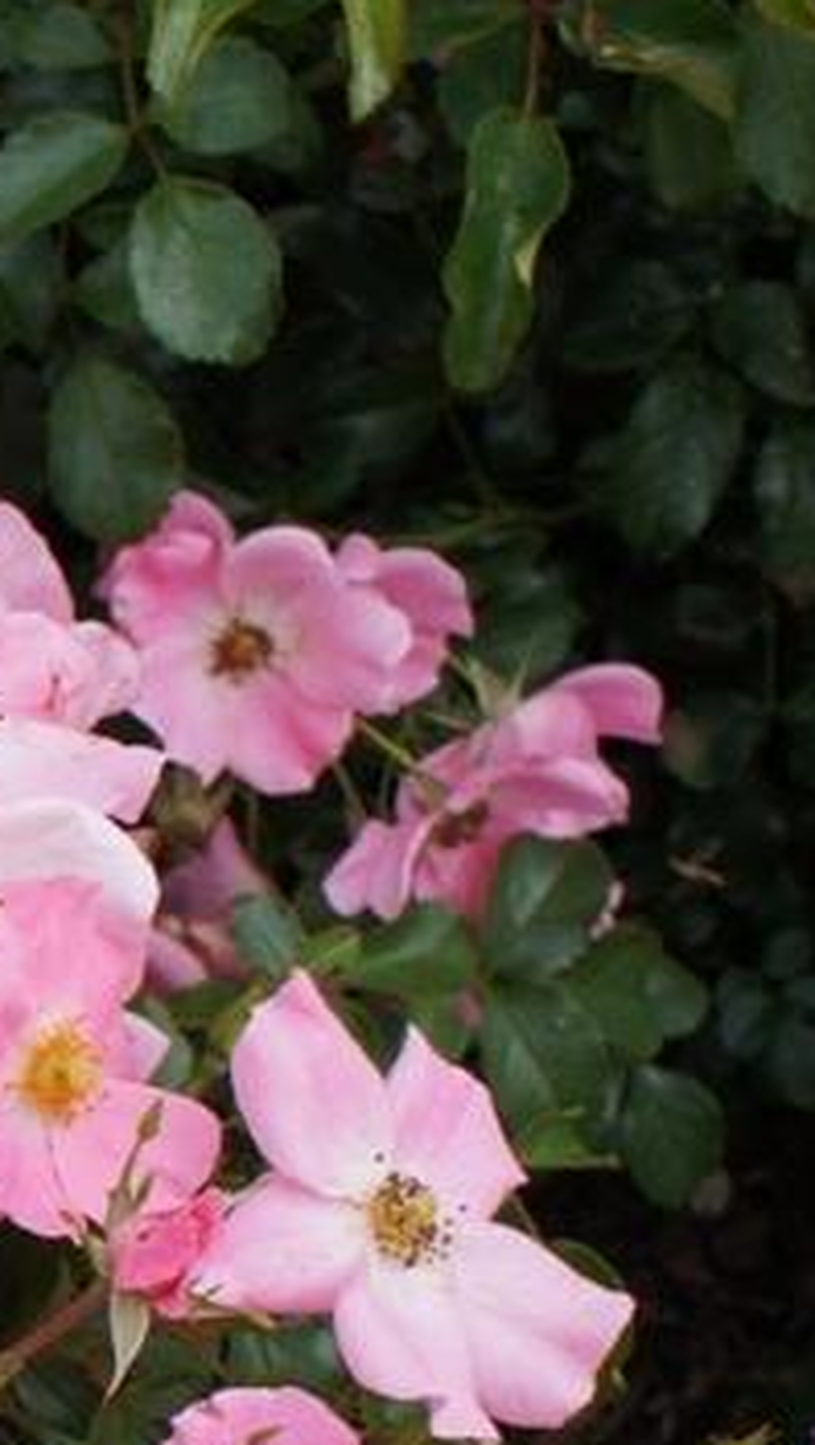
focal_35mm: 79
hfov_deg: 13.2
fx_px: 3029
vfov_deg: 25.9
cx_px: -840
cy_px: 1336
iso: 200
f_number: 6.3
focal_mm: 18
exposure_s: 1/400
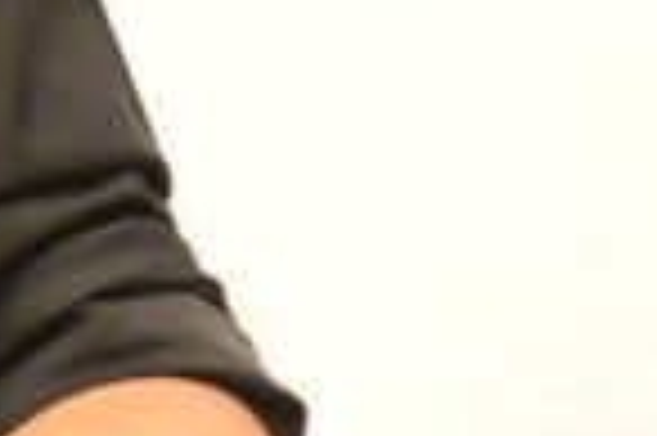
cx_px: -1080
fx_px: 15367
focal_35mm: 843
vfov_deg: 1.6
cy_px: -605
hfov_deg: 2.4
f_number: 5.6
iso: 6400
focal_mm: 120
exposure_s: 1/125
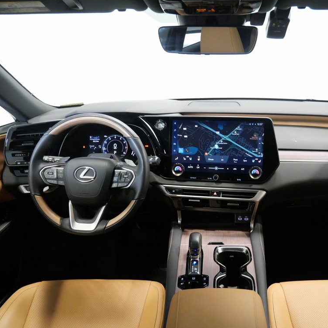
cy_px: 162
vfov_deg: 55.6
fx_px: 311
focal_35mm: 29
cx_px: 216
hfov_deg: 54.6
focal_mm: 12
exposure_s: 1/20
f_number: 3.5
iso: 3200
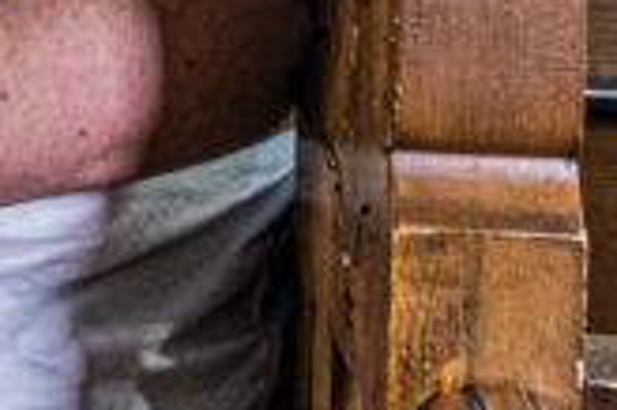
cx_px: -918
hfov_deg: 7.5
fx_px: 4349
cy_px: -812
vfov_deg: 5.1
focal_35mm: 254
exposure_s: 1/60
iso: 1250
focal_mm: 26
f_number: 4.5
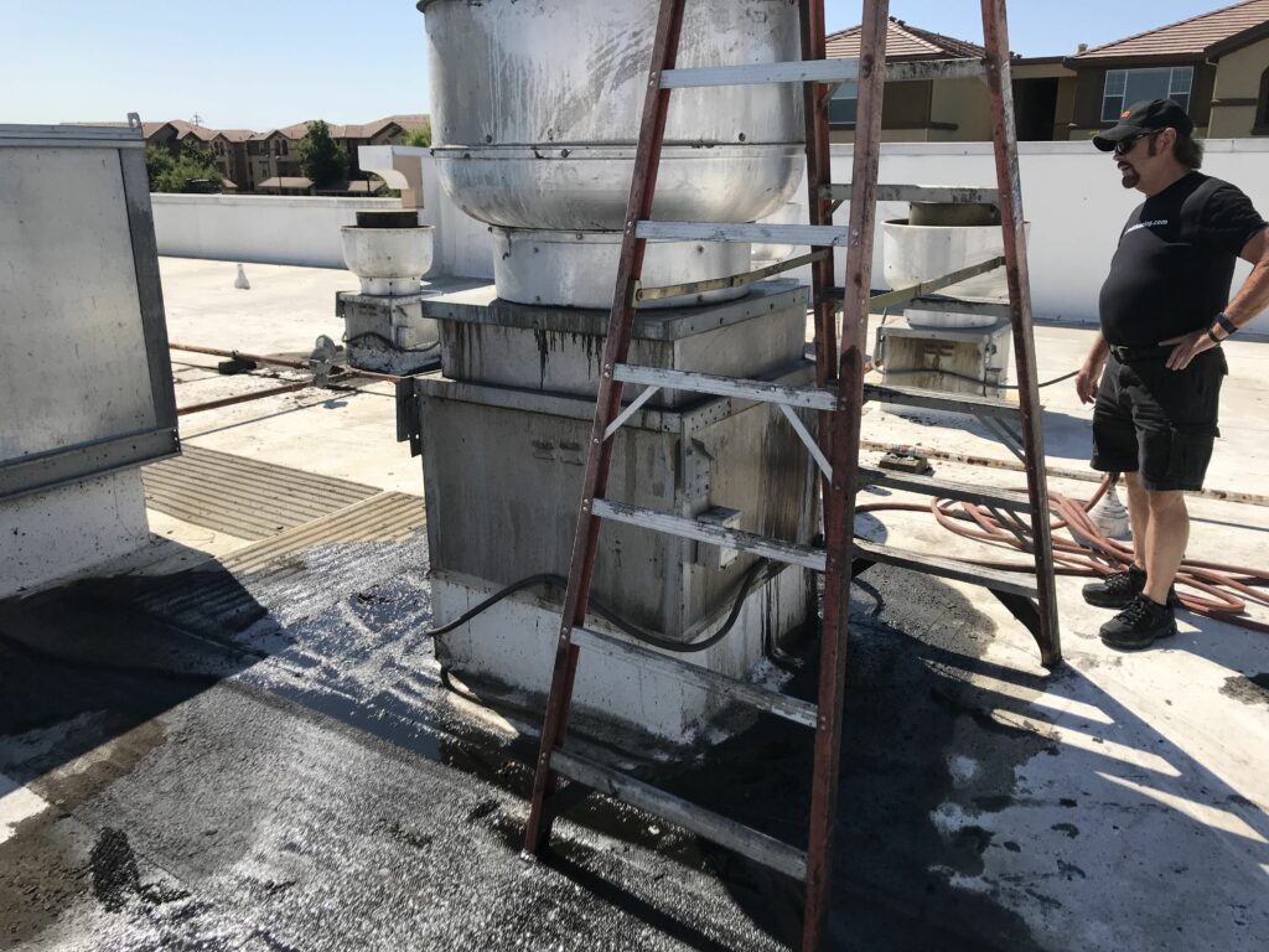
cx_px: 634
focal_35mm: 28
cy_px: 476
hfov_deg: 63.4
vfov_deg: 49.7
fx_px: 1026
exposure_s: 1/2817
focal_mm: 3.99
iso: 20
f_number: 1.8
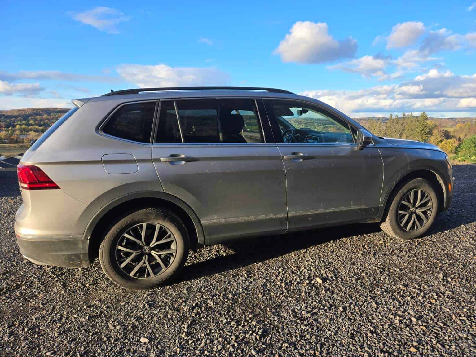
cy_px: 178
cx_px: 238
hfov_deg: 73.9
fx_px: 316
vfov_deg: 58.9
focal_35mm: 23
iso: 80
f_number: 1.8
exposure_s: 1/1650
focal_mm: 5.4
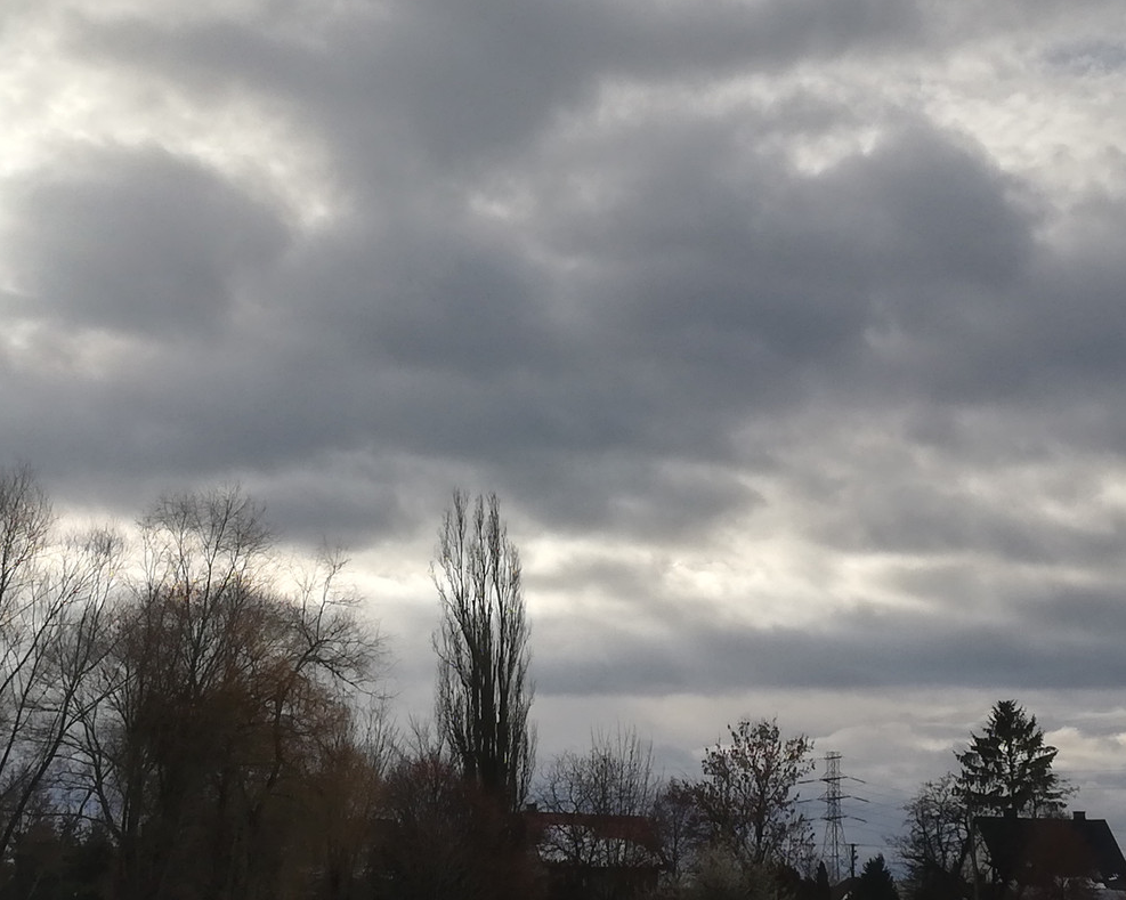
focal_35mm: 76
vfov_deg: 20.2
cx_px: 550
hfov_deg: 25.1
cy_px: 453
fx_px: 2532
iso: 50
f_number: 2.2
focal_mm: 3.81
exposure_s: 1/2278
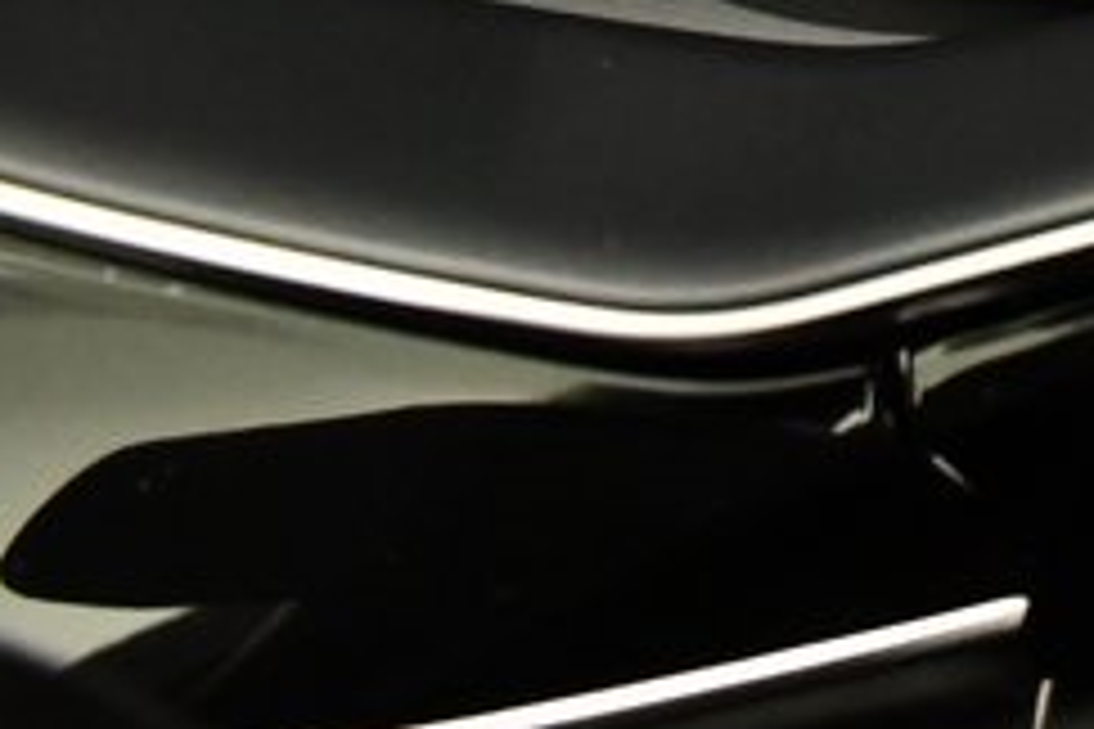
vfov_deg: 11.1
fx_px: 3464
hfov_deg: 15.3
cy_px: -664
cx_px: 2008
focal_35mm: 114
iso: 5000
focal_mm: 18
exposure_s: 1/60
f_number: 3.5
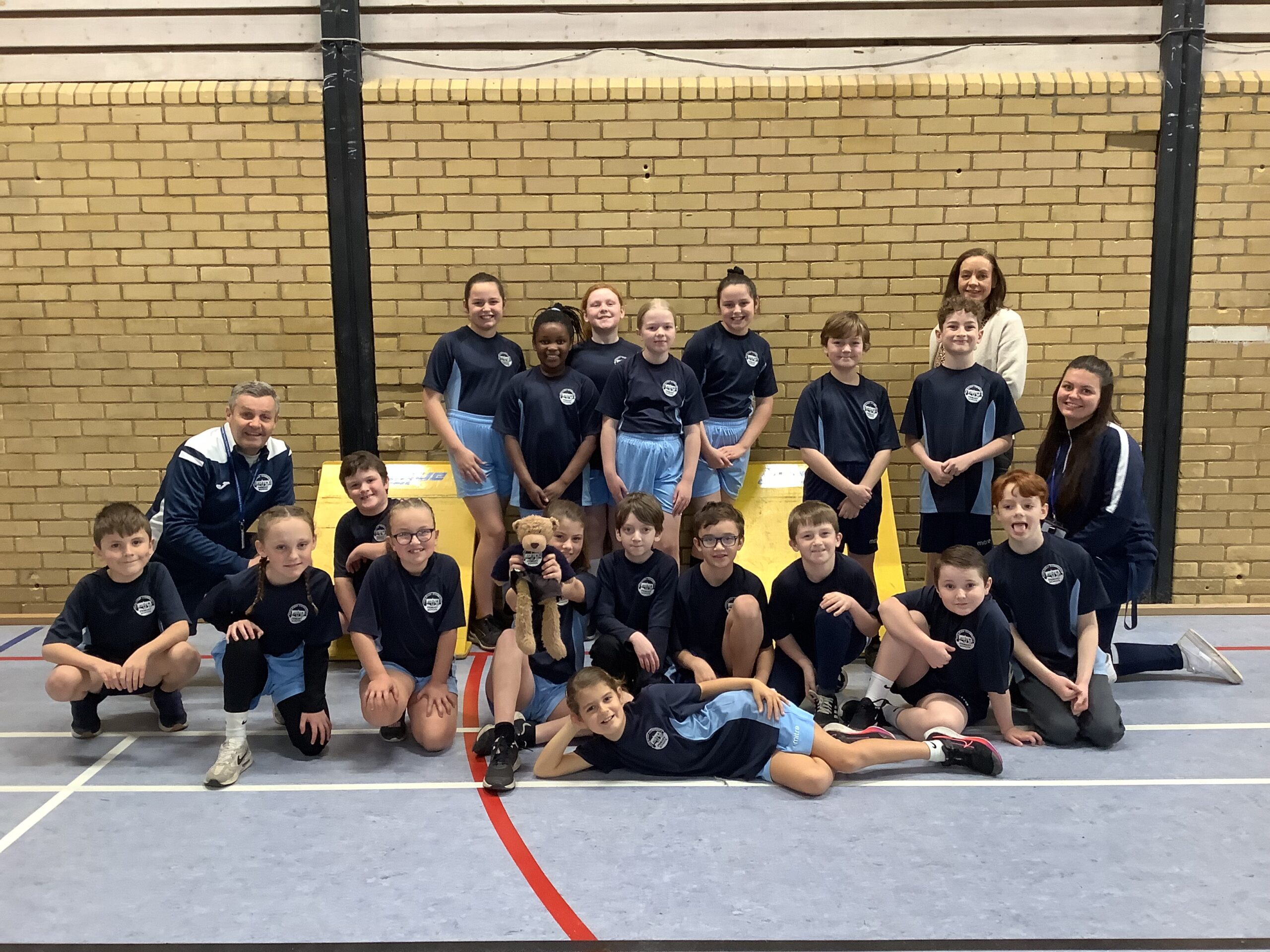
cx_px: 635
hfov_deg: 58.4
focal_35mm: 31
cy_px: 476
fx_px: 1137
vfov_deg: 45.4
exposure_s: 1/50
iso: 200
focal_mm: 3.3
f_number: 2.4
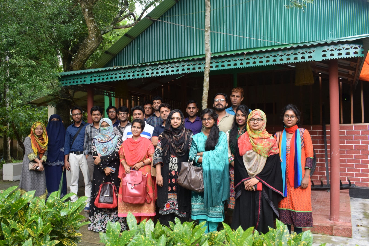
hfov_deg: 61.8
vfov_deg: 43.6
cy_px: 131
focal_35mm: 30
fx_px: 307
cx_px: 167
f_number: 5.6
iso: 1400
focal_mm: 18
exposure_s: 1/125
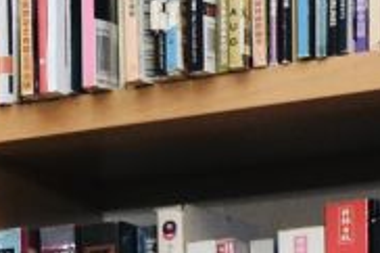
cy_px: 716
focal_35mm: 238
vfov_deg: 5.5
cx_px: -737
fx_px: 2510
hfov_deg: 7.6
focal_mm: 35
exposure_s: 1/40
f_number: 6.3
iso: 1000
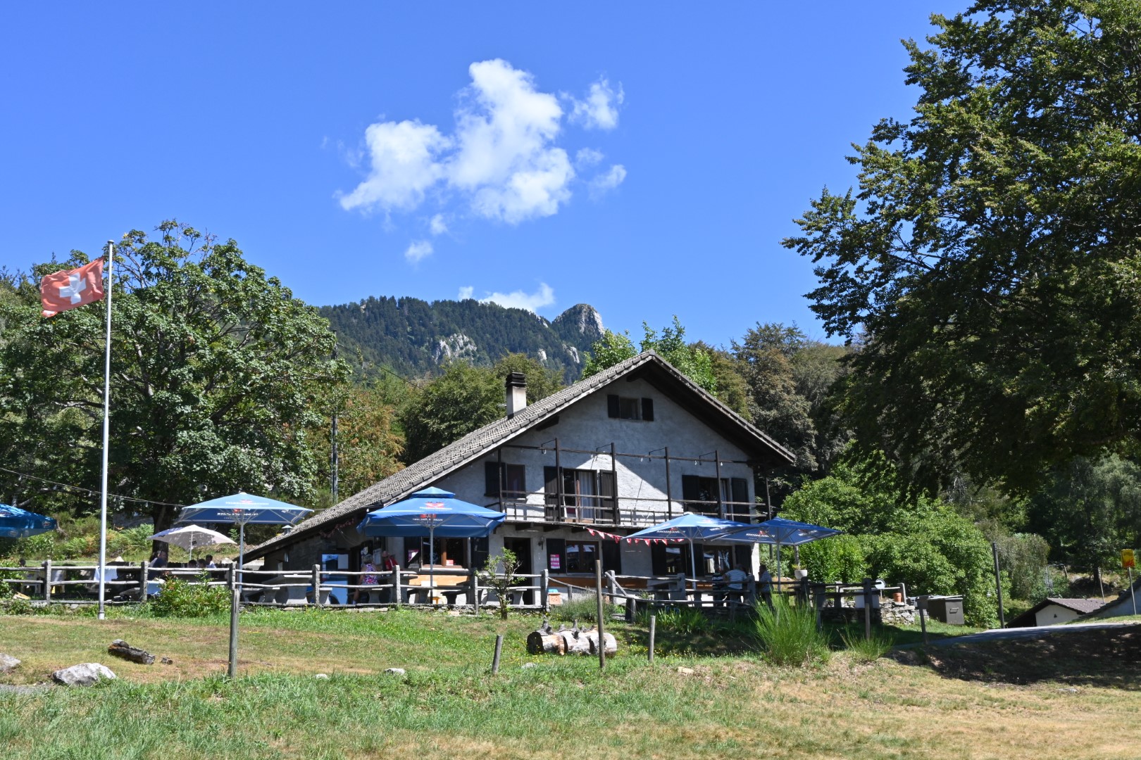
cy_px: 380
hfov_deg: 47.4
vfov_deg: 32.6
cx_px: 570
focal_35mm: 41
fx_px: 1299
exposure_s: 1/100
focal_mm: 41
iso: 400
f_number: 22
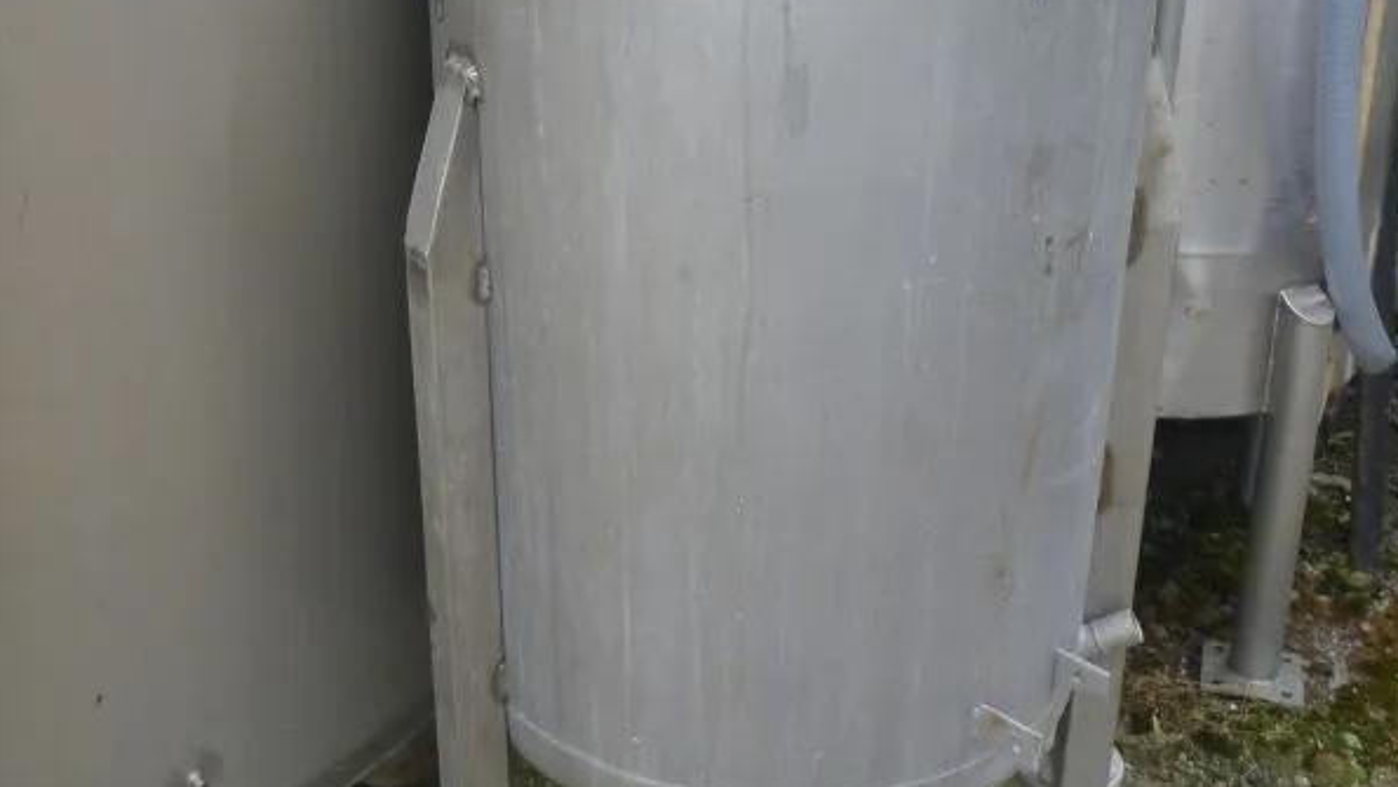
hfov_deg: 49.4
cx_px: 703
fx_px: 1520
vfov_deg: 28.9
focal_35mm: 41
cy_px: 270
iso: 100
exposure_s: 1/250
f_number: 3.3
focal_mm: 4.9
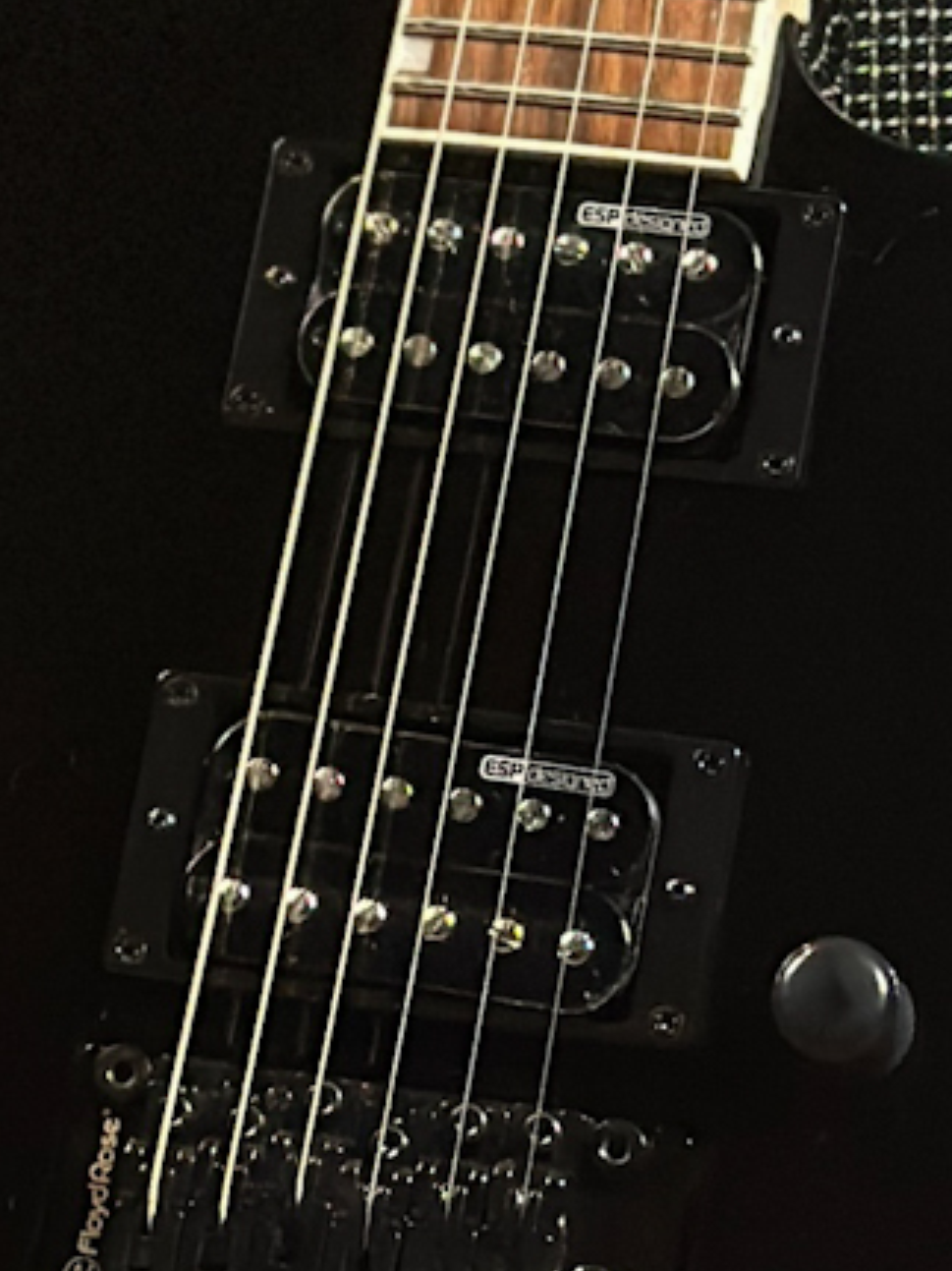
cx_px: 489
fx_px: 8365
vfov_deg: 8.5
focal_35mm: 228
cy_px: -507
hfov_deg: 6.5
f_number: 1.8
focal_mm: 6.86
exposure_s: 1/40
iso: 500
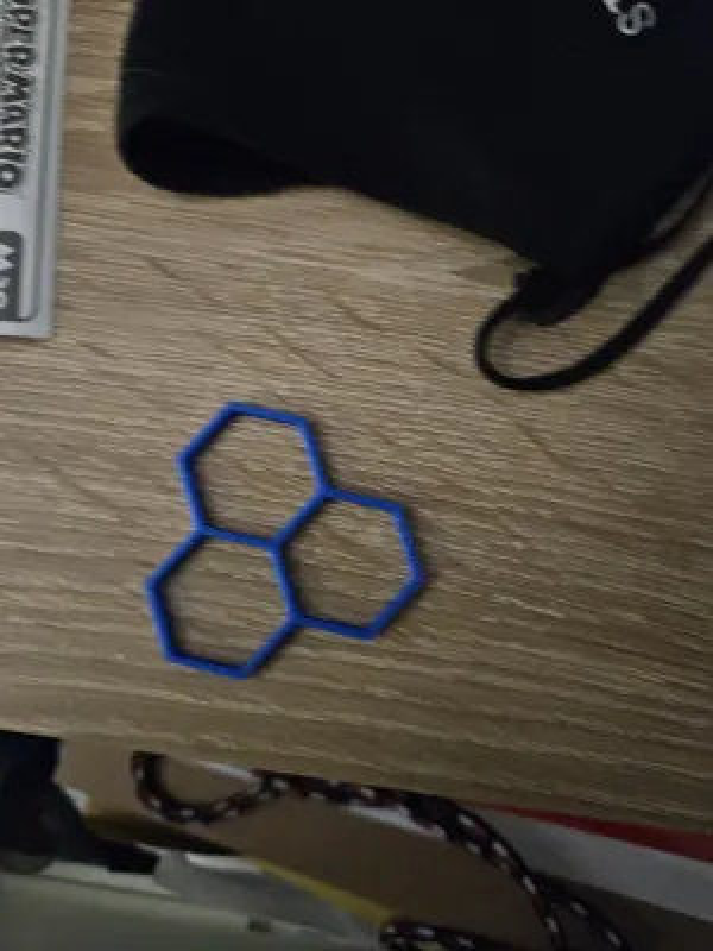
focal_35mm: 23
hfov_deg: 58.9
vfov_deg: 73.9
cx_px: 356
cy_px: 476
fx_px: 632
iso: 1250
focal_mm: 5.4
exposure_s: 1/20
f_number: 1.8
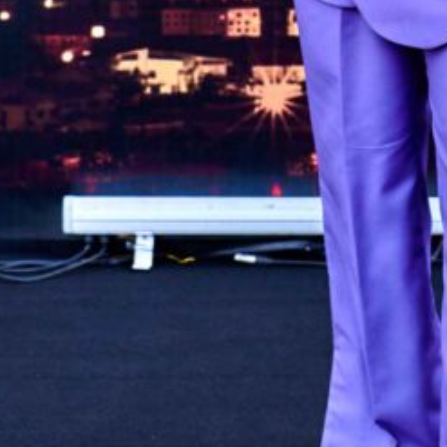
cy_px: -235
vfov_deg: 10.3
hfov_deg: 10.6
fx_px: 2396
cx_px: 442
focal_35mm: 164
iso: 400
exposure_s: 1/1000
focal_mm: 31
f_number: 3.5
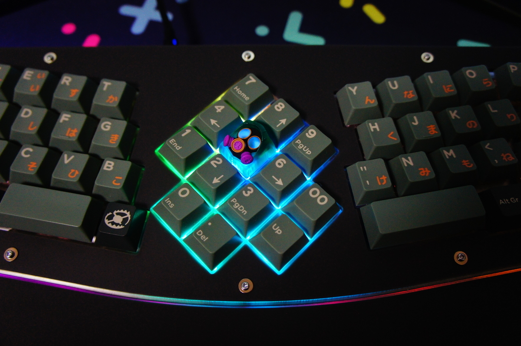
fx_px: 455
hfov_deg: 59.6
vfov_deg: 41.6
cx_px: 260
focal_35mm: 32
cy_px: 173
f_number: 4
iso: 1250
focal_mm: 21
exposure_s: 1/40
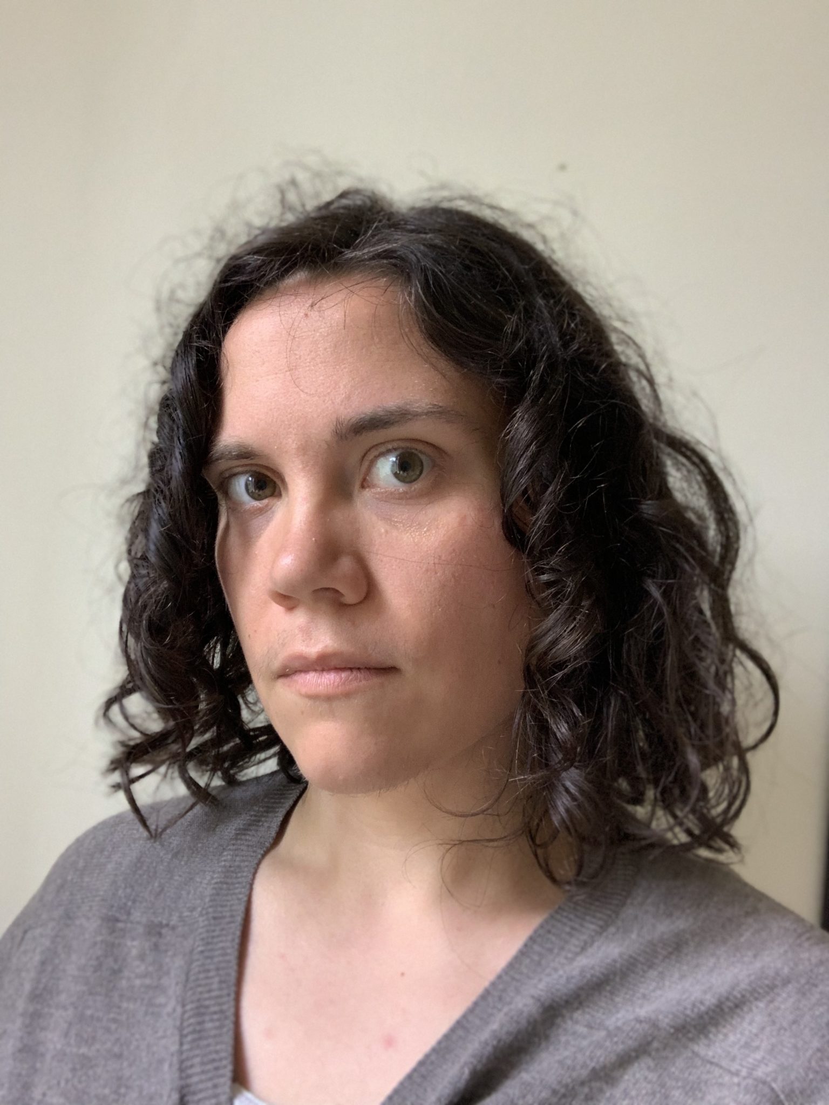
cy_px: 552
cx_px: 414
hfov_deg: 44.2
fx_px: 1022
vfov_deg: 56.8
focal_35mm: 32
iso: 250
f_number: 2.2
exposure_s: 1/44
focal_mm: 2.87
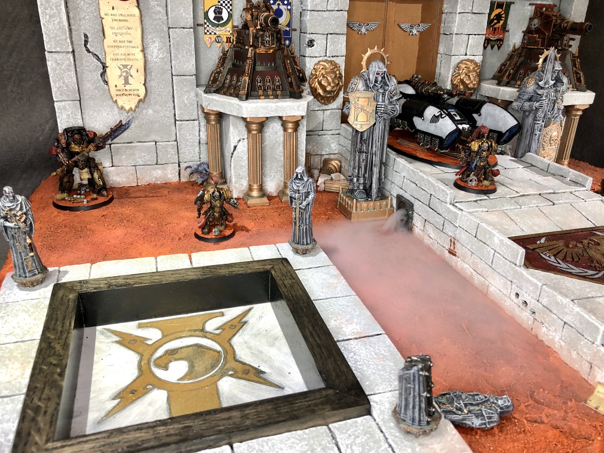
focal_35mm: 29
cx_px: 302
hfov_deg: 61.7
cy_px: 231
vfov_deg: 48.2
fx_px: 506
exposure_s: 1/30
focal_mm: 3.99
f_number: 1.8
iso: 40
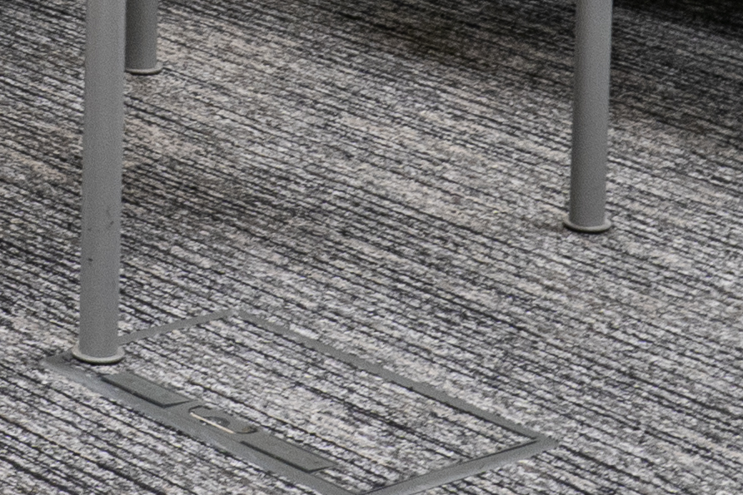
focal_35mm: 195
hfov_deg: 10.3
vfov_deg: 6.4
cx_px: -280
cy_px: -1080
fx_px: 4025
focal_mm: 29
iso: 800
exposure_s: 1/13
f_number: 8
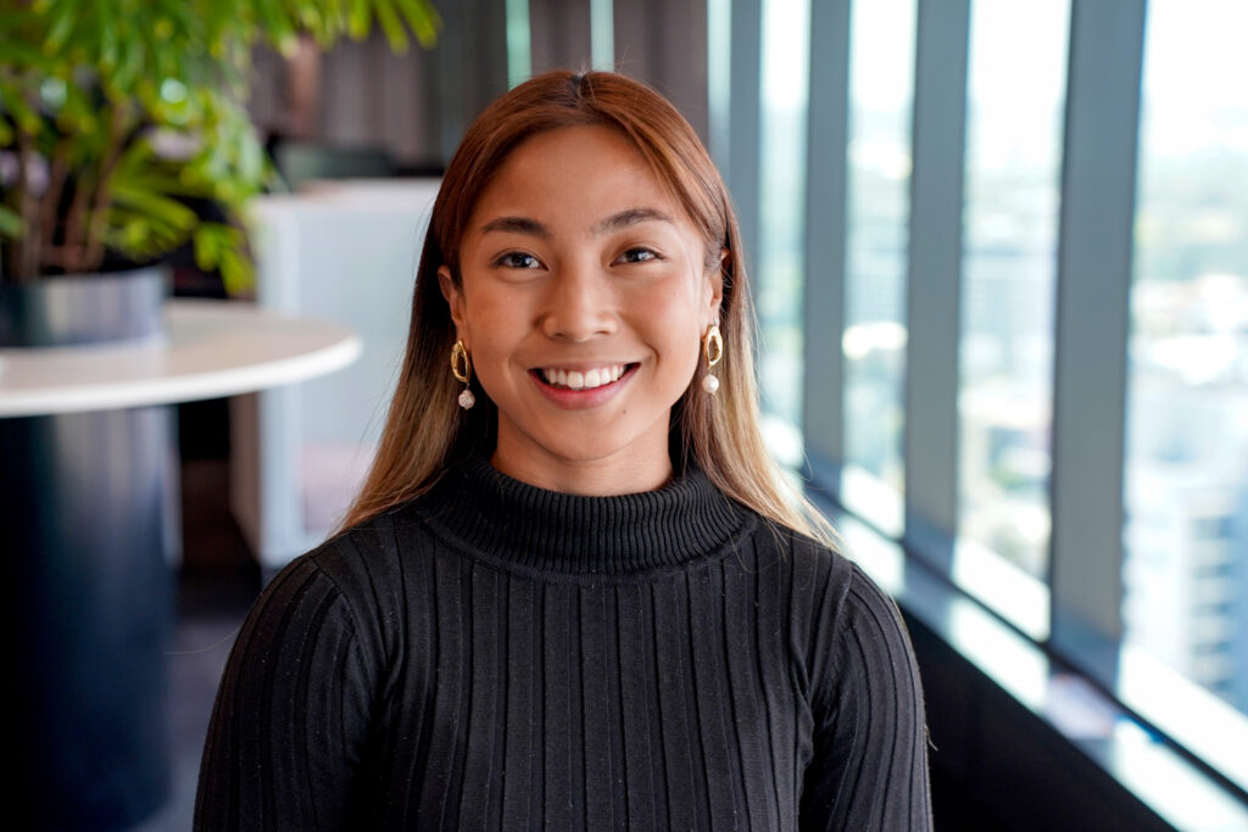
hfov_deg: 30.5
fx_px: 2288
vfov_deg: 20.6
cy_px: 416
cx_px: 624
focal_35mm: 66
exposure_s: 1/160
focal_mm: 66
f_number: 4
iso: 500
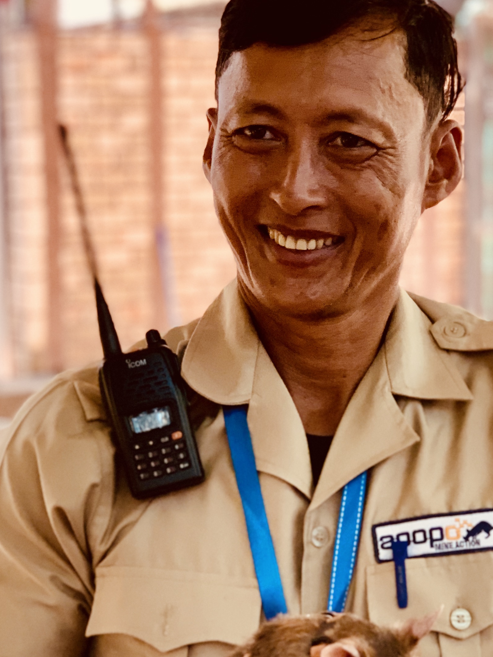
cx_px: 279
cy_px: 469
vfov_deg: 19.9
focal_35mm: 98
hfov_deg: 15.1
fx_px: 1860
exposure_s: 1/90
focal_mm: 6
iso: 125
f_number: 2.4
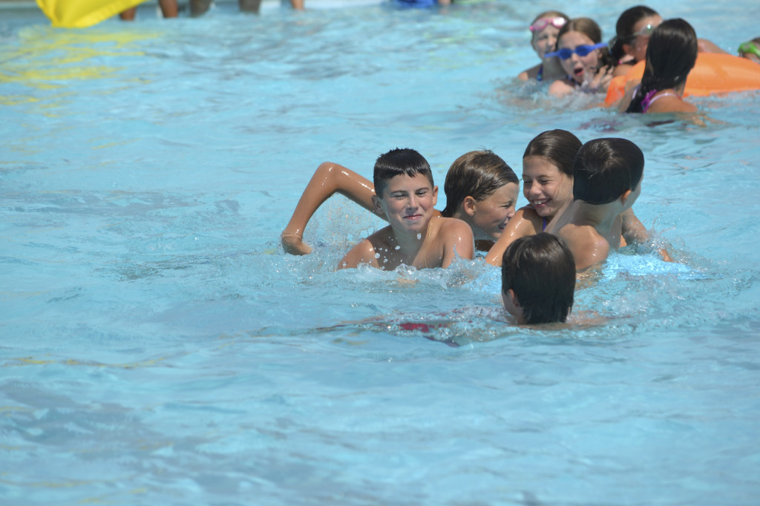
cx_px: 380
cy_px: 253
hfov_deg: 6.2
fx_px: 6964
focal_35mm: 330
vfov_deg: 4.2
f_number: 6.3
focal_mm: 220
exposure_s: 1/640
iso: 100
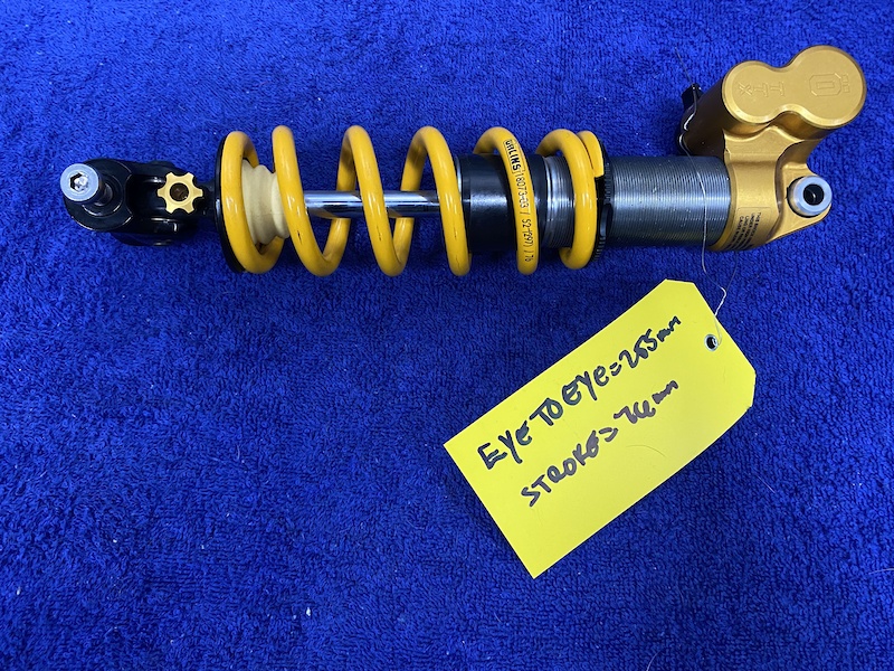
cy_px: 336
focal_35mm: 26
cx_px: 447
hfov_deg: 67.3
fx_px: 671
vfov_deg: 53.1
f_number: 1.8
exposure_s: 1/60
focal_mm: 4.25
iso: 500
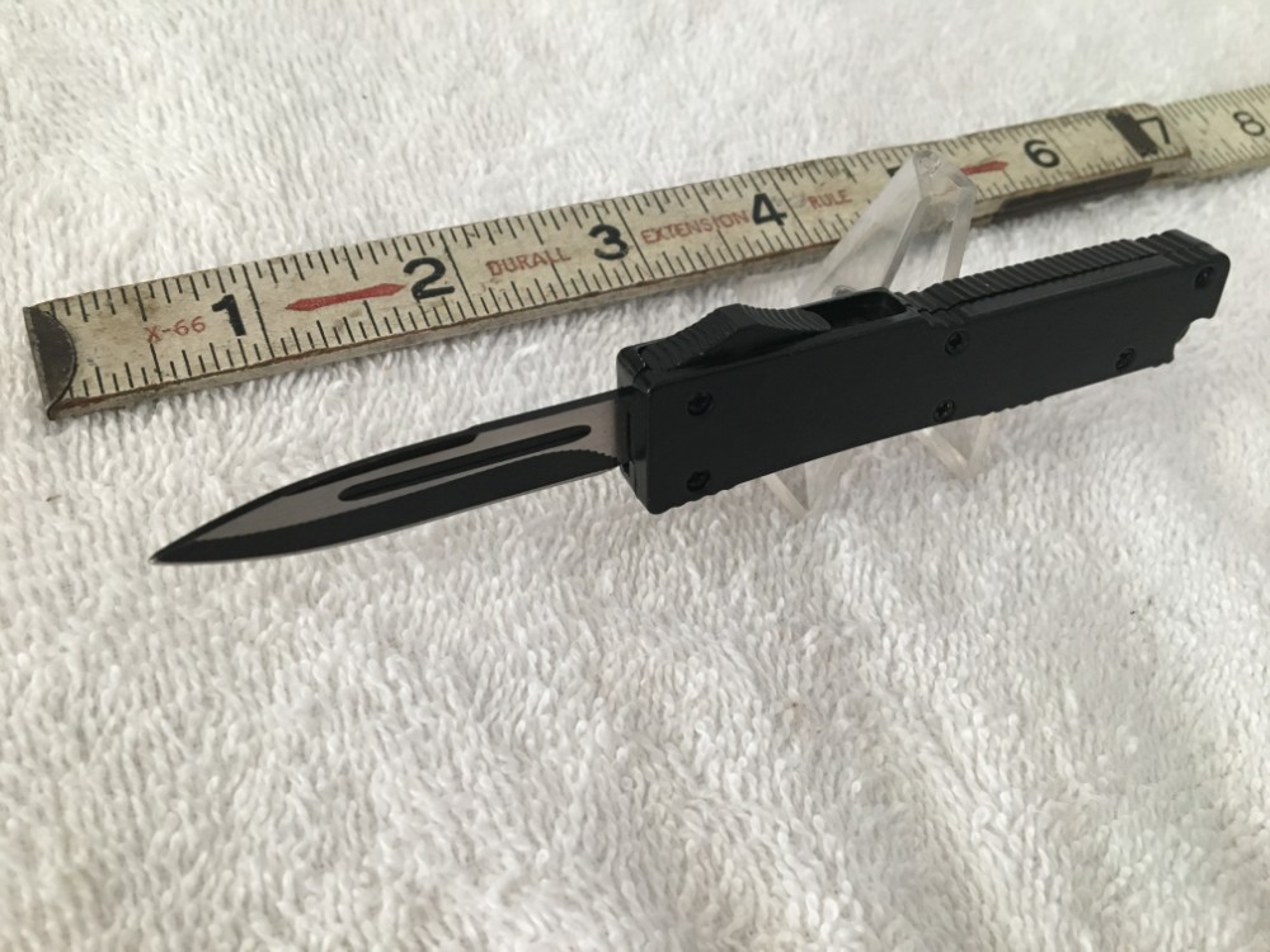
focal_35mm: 29
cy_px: 476
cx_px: 635
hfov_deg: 61.7
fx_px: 1064
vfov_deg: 48.2
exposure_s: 1/30
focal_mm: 4.15
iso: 100
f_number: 2.2
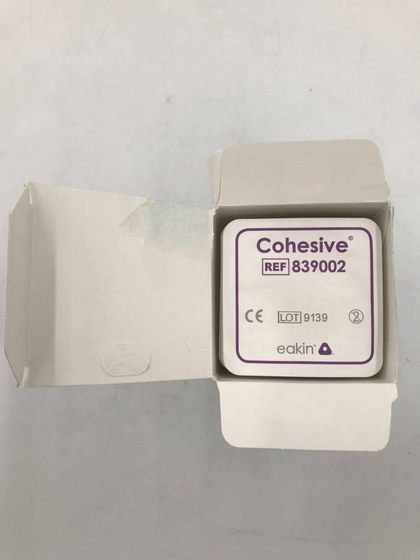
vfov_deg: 63.4
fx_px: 453
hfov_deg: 49.8
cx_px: 210
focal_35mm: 28
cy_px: 280
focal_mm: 3.99
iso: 25
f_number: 1.8
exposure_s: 1/60
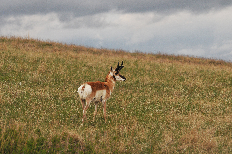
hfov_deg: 14.0
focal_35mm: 147
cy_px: 77
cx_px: 116
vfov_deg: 9.3
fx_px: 946
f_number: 5
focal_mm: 98
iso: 320
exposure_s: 1/320
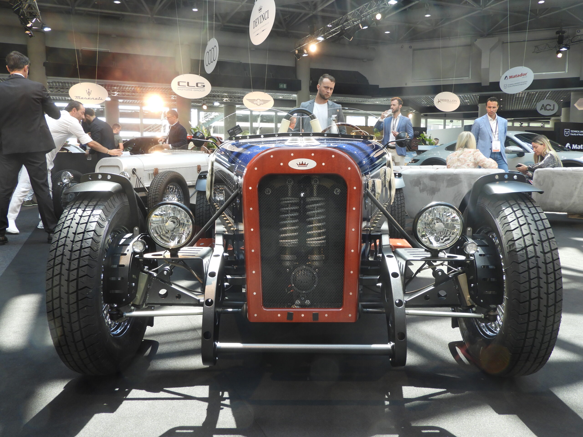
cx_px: 292
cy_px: 218
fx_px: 505
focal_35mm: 30
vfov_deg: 46.8
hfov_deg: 60.0
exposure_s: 1/60
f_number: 3.5
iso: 100
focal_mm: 5.4
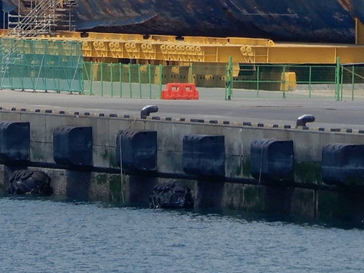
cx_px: 274
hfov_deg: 1.7
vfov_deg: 1.3
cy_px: -154
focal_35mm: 1179
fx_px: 12398
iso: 80
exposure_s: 1/500
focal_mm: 62.4
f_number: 6.3
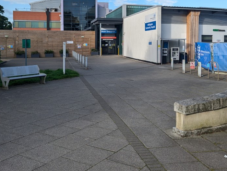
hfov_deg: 45.7
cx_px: 112
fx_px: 269
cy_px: 47
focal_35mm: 41
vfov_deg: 34.6
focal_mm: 6.81
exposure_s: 1/960
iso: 48
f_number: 1.85
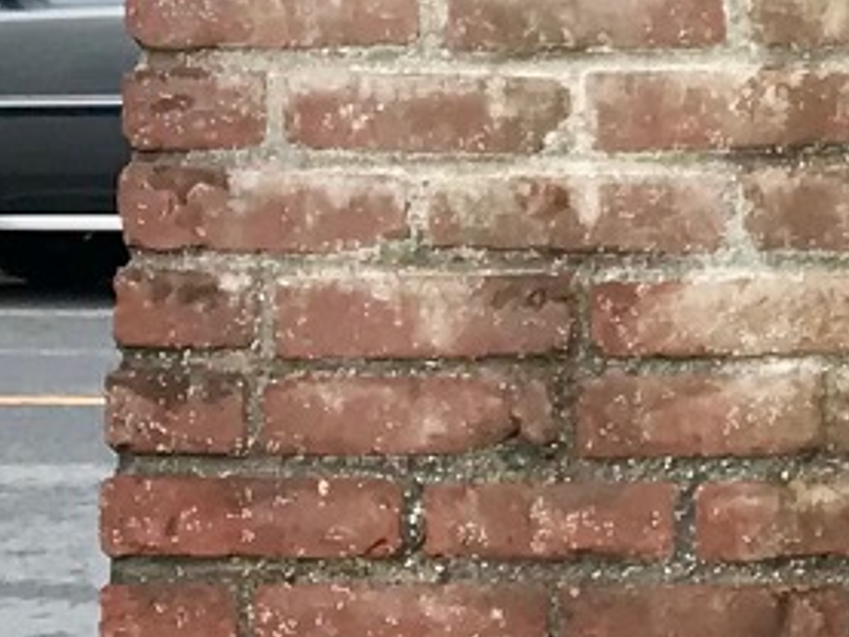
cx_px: 2768
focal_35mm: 204
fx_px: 5006
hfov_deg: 8.0
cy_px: 107
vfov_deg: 7.3
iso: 20
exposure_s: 1/295
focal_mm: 3.99
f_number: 1.8
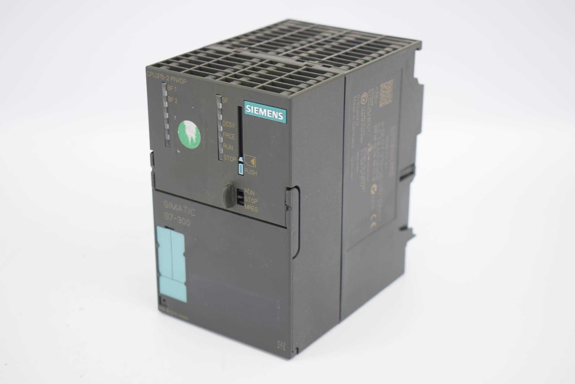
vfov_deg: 20.2
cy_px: 192
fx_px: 1079
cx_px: 288
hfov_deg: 29.8
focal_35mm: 68
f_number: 5
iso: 360
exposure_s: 1/90
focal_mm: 45
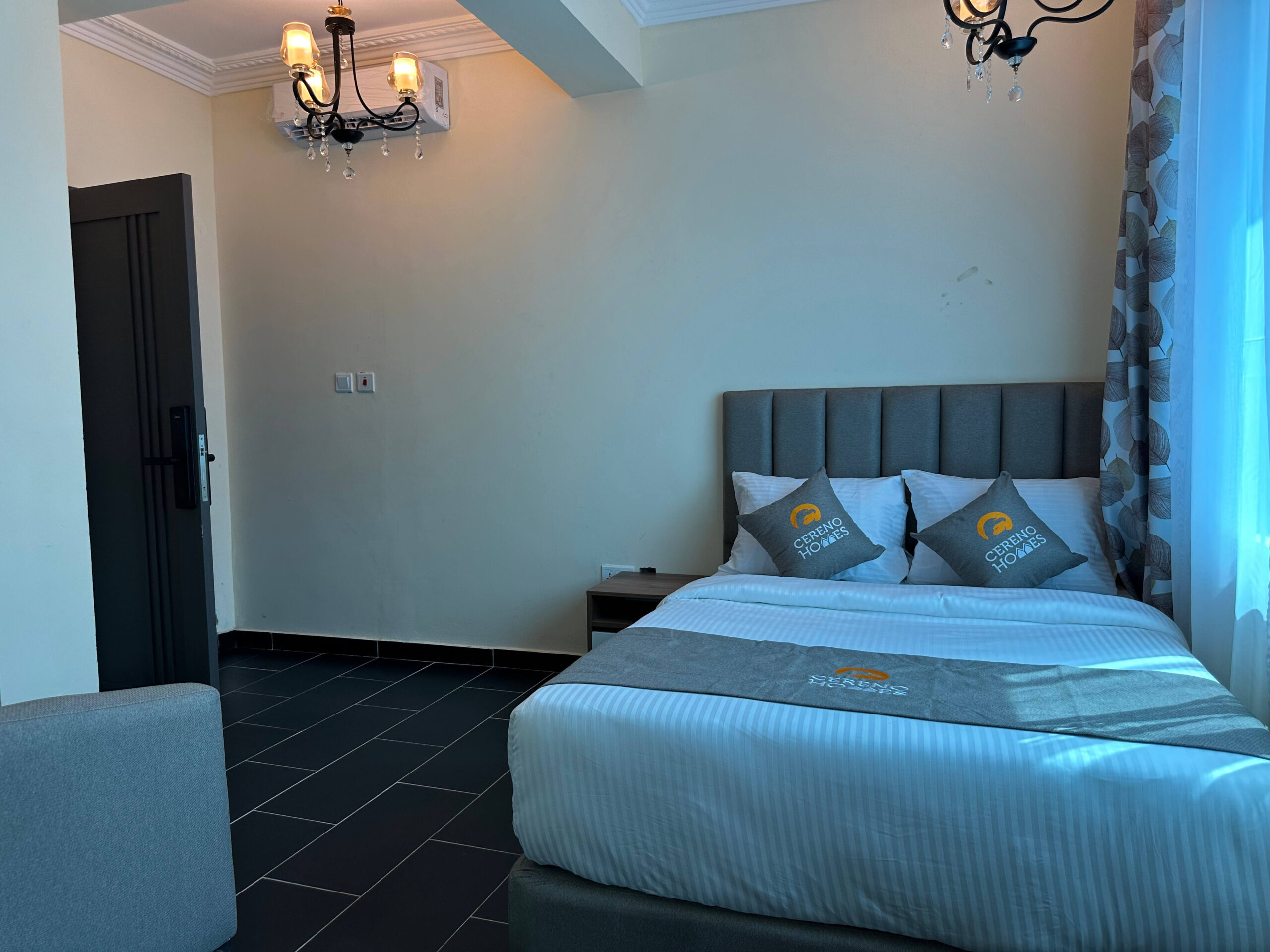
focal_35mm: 24
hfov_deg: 71.6
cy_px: 476
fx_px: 881
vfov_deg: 56.8
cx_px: 635
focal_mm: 6.86
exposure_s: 1/100
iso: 80
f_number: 1.78
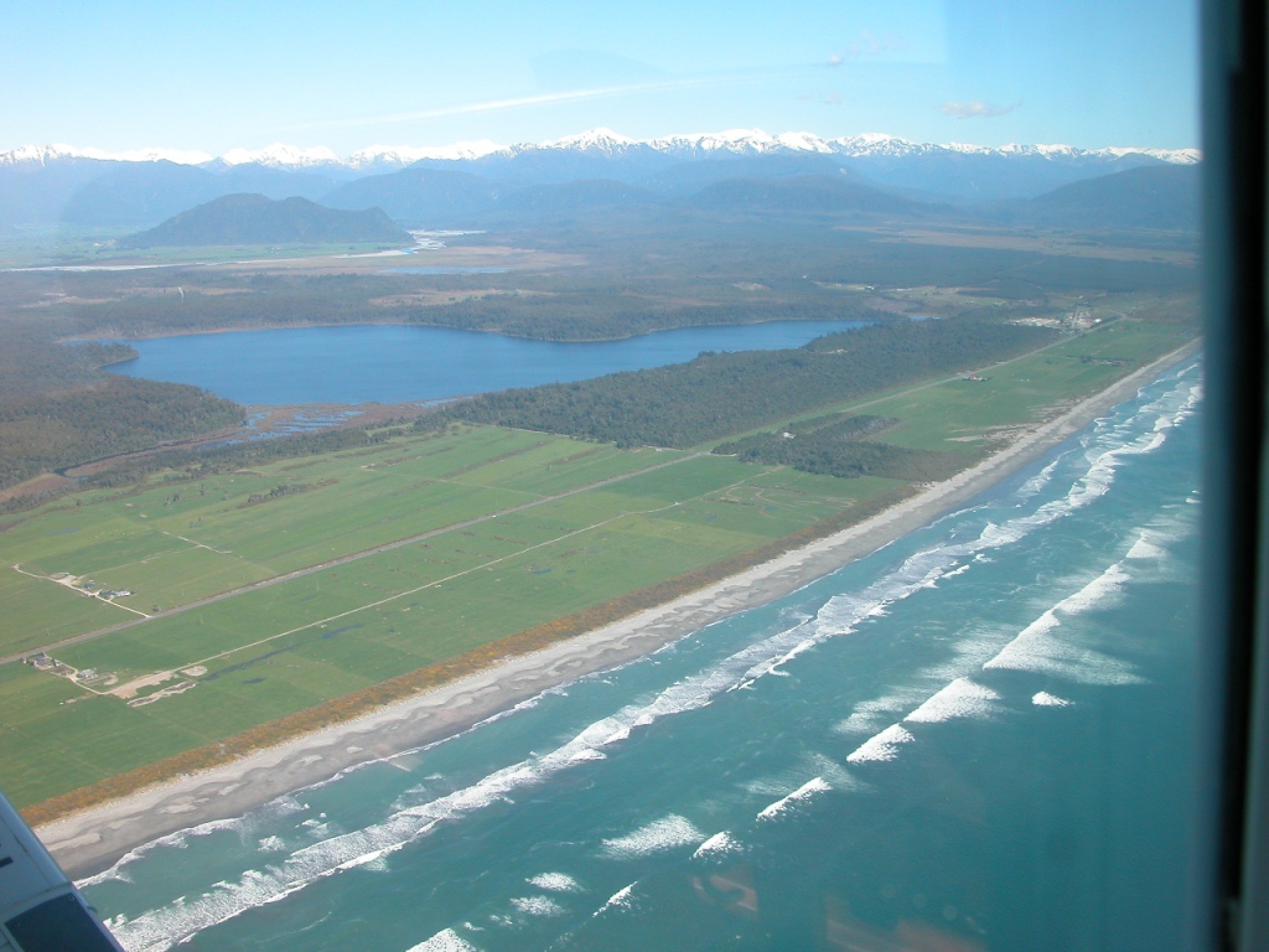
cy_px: 476
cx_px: 634
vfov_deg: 40.7
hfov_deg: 52.6
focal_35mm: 35
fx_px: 1283
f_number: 5.6
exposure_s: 1/249
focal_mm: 8.9
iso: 100
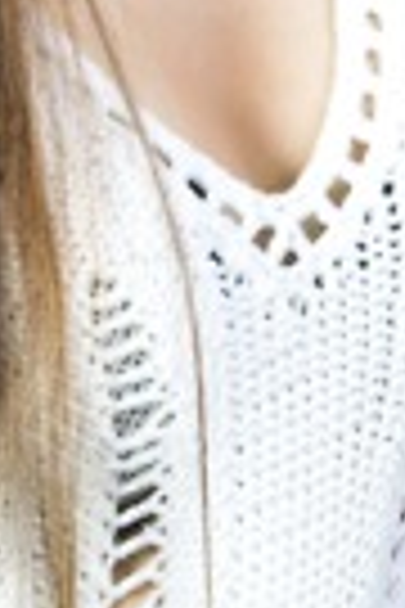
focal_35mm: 233
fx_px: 3932
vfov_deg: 8.8
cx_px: -16
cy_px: -14
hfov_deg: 5.9
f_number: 14
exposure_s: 1/250
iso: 250
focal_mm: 30
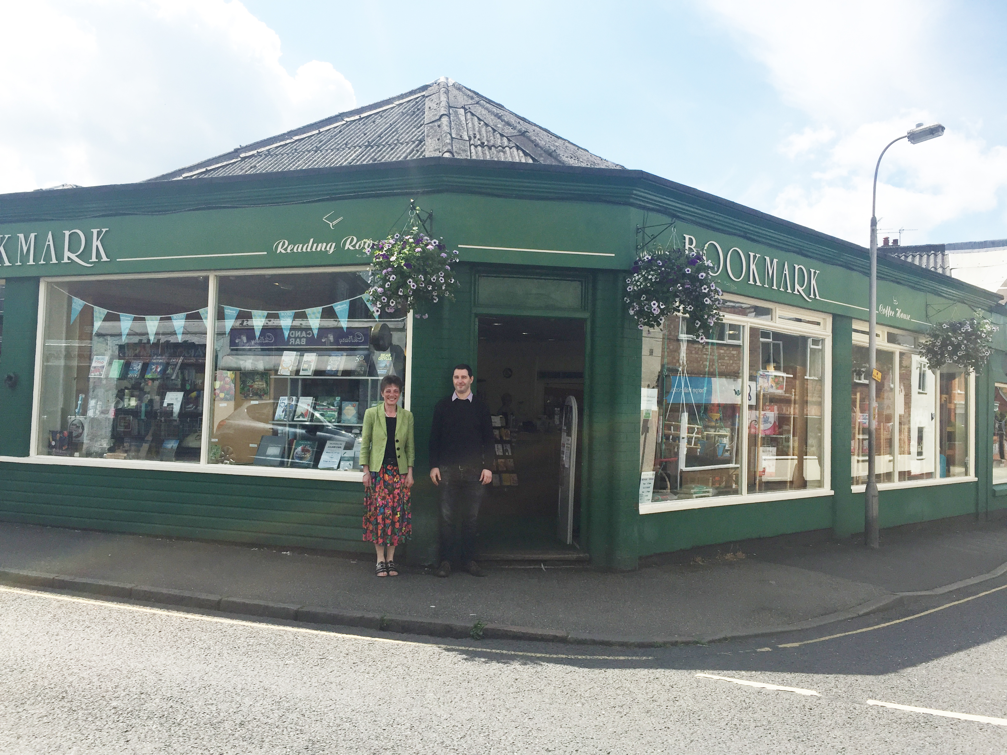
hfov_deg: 61.7
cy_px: 378
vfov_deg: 48.2
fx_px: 844
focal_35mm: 29
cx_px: 504
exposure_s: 1/2475
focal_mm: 4.15
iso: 32
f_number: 2.2
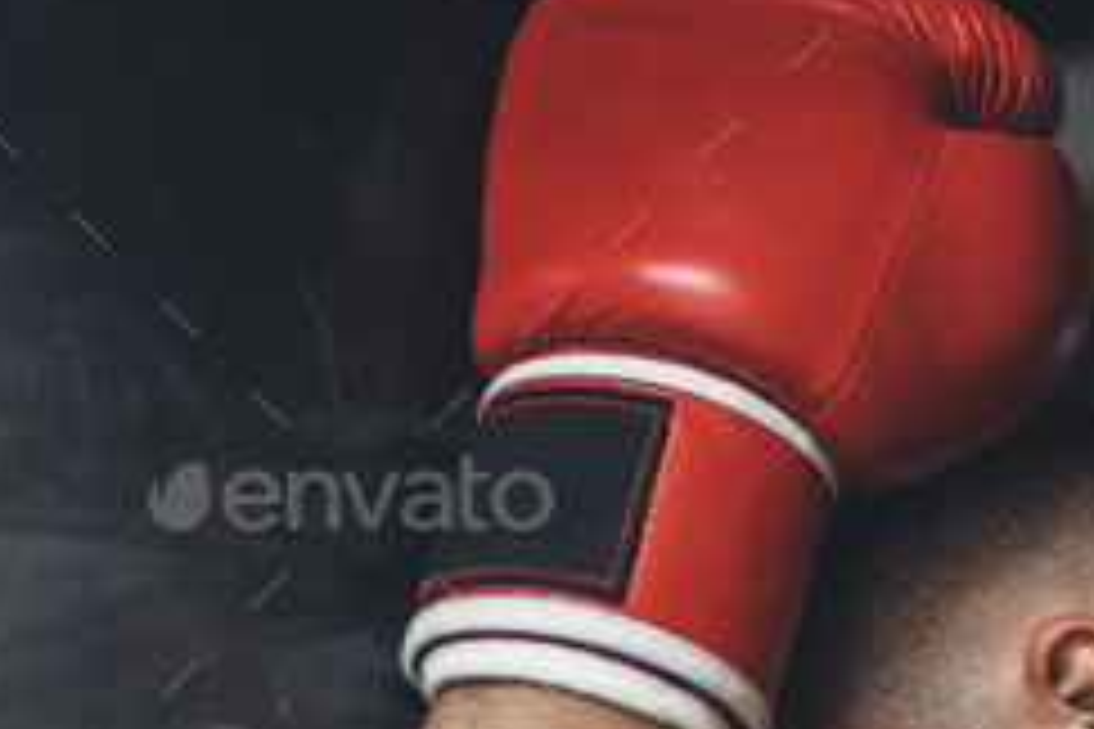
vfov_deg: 15.8
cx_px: 1013
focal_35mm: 85
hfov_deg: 23.2
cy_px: 711
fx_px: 2583
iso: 800
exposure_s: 1/200
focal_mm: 35
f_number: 2
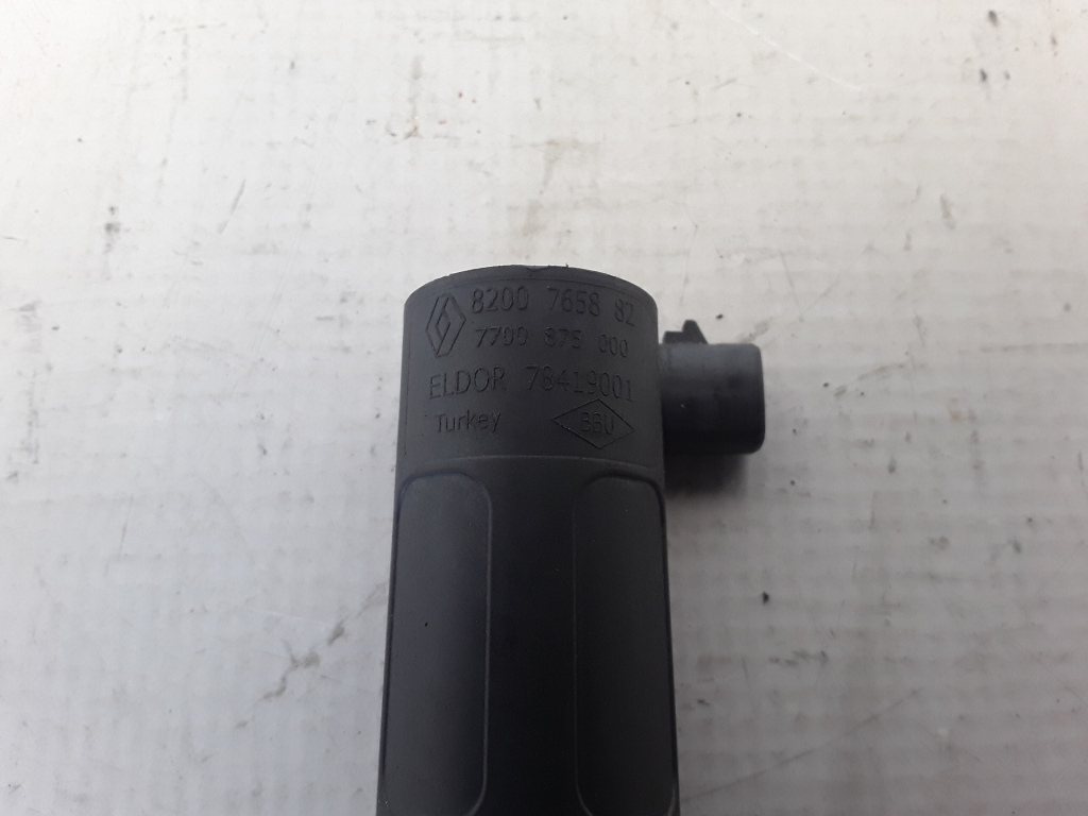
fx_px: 849
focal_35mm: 27
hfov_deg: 65.3
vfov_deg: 51.4
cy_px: 408
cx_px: 544
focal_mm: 2.91
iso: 80
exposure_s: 1/33
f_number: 1.9
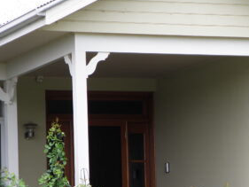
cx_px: 170
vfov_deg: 5.9
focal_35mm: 251
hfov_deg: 7.9
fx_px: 1806
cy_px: 109
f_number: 4.3
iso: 64
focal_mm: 22.39
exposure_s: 1/160
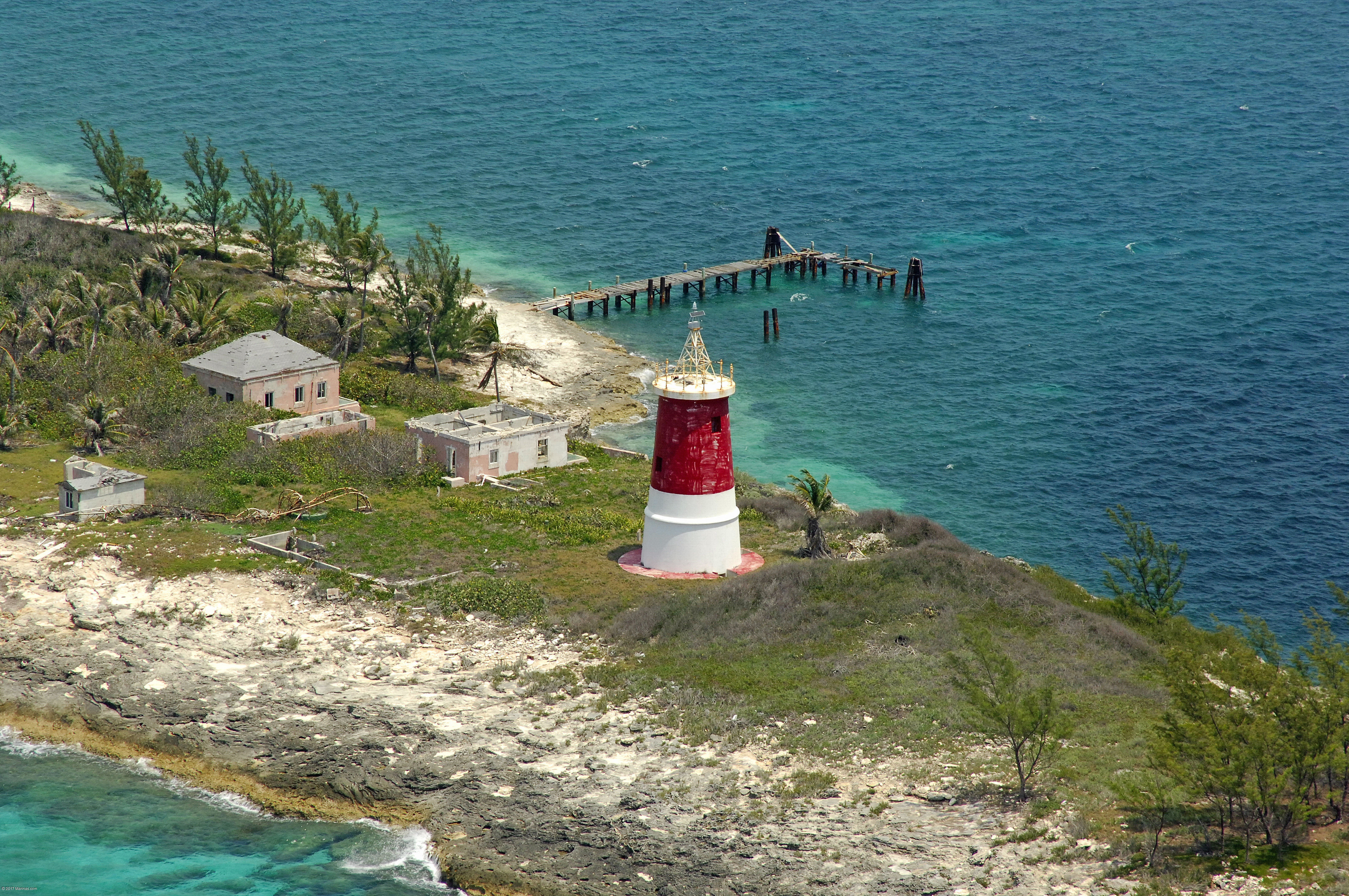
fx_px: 6175
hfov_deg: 12.5
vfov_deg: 8.3
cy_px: 448
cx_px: 674
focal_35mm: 165
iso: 400
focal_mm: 110
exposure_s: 1/1000
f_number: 8.5
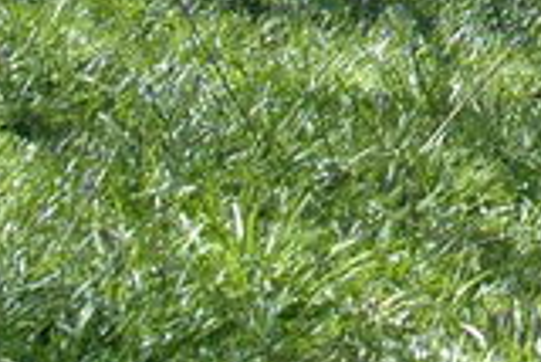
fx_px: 3550
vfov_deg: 5.6
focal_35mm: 236
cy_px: -599
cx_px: 1336
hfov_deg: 8.0
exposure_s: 1/200
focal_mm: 28
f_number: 7.1
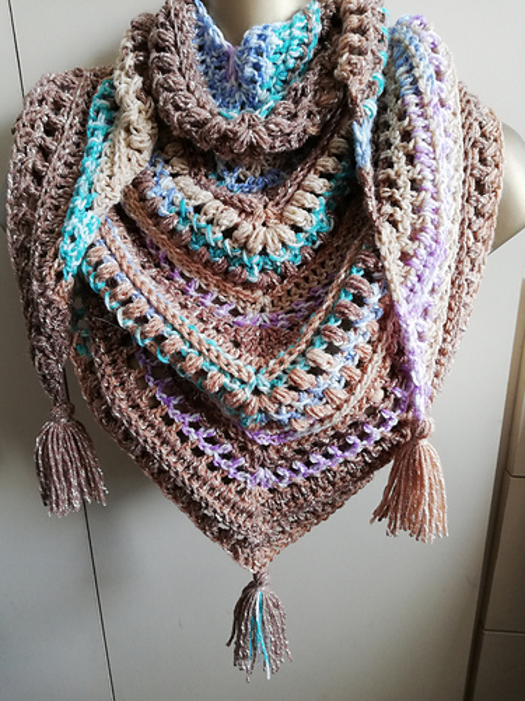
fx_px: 526
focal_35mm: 26
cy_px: 350
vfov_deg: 67.3
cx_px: 262
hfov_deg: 53.1
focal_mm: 3.81
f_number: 2.2
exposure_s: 1/50
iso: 160
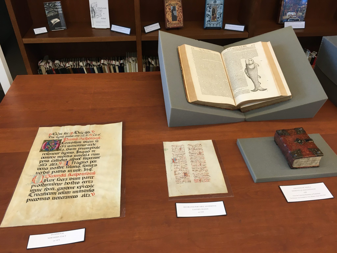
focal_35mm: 29
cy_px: 126
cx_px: 168
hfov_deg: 61.7
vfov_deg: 48.2
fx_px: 282
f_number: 2.2
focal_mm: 4.15
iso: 32
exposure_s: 1/30
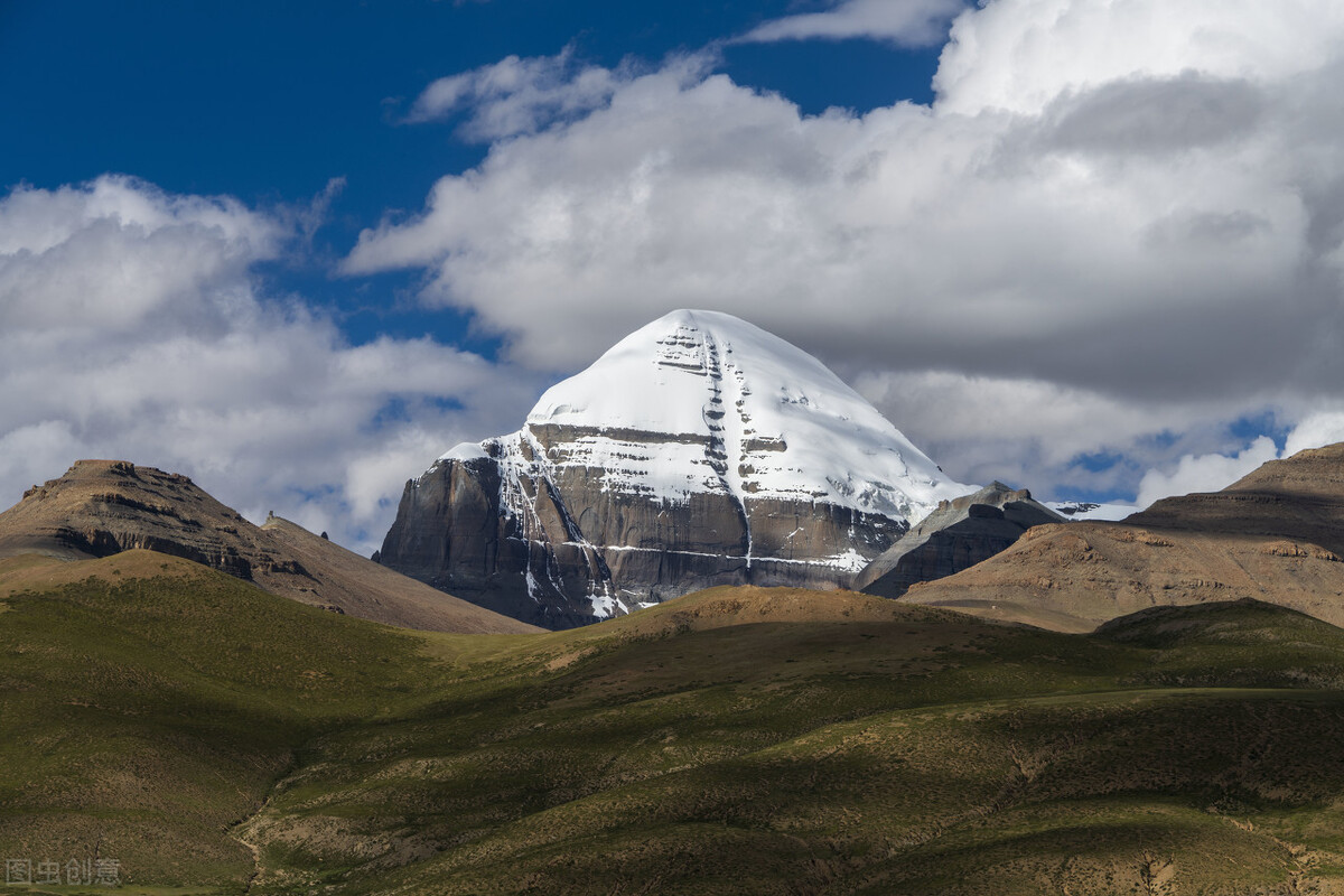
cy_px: 448
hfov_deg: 15.2
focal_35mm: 135
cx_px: 672
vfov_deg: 10.2
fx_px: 5040
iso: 100
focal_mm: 135
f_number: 11
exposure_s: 1/60
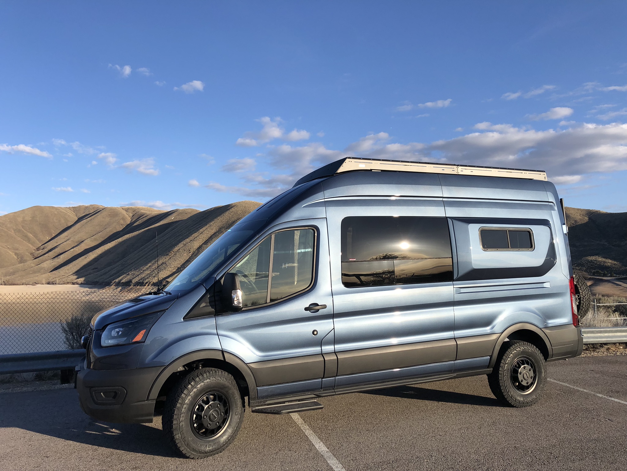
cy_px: 236
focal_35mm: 28
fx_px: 507
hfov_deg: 63.4
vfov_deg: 49.7
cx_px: 314
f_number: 1.8
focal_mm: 4
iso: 20
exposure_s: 1/1453
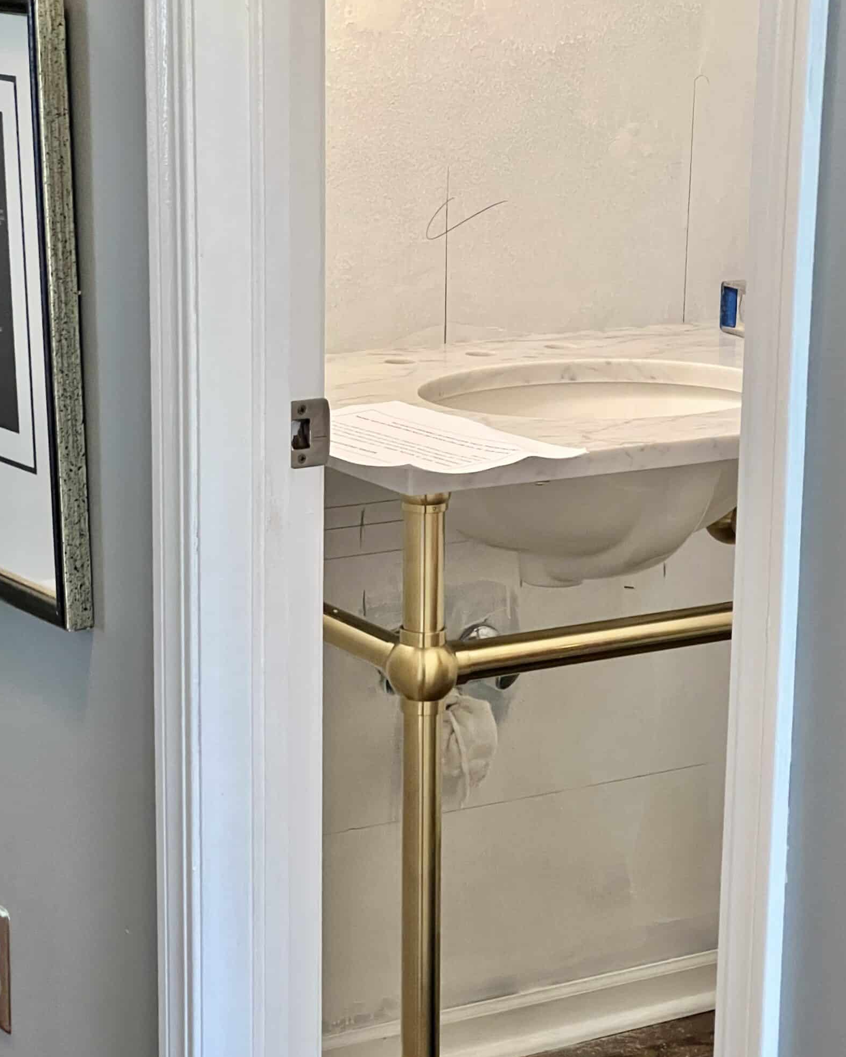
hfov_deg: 15.7
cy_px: 684
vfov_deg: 19.5
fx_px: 3066
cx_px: 486
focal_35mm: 98
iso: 640
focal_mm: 9
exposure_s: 1/40
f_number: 2.8
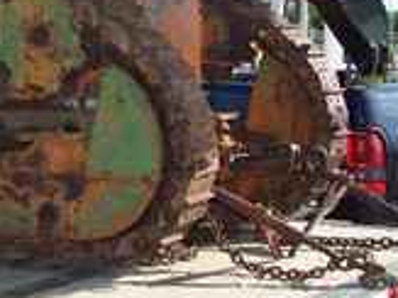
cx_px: 24
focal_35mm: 118
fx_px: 1356
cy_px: 46
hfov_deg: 16.4
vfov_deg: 12.5
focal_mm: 9.3
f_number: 3.1
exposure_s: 1/750
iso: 80
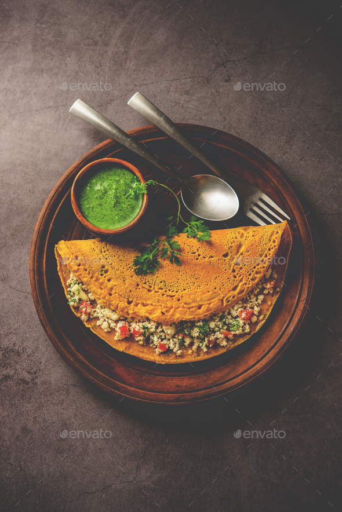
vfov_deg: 33.4
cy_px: 256
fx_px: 854
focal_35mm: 60
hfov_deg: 22.6
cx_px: 171
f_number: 5
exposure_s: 1/125
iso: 100
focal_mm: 60
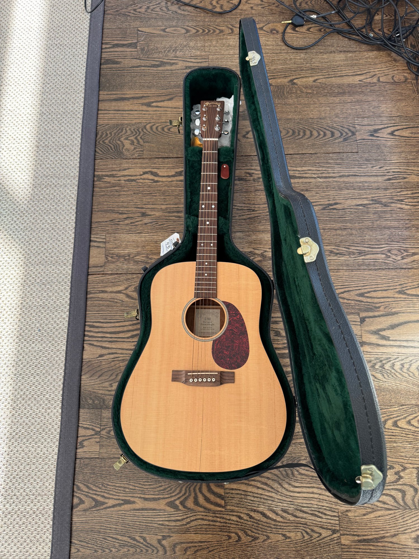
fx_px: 387
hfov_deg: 56.8
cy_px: 280
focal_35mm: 24
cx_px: 210
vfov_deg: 71.6
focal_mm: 6.76
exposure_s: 1/121
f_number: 1.78
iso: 125
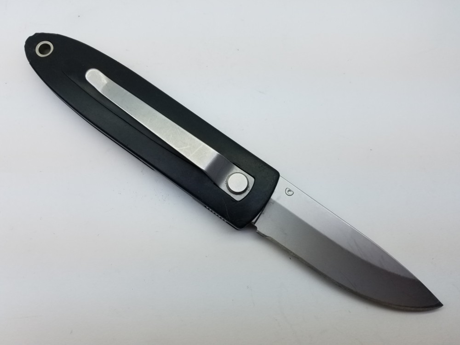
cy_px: 172
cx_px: 230
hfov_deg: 67.3
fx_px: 346
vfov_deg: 53.1
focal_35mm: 26
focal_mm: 4.2
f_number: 1.7
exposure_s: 1/310
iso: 50
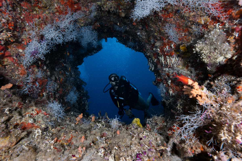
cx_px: 121
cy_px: 80
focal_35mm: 14
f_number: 11
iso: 320
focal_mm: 14
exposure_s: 1/125
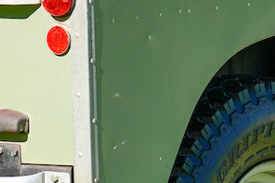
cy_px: -84
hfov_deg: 4.4
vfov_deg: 2.9
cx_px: 155
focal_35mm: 473
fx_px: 3611
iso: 100
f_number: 4.5
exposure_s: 1/500
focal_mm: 70
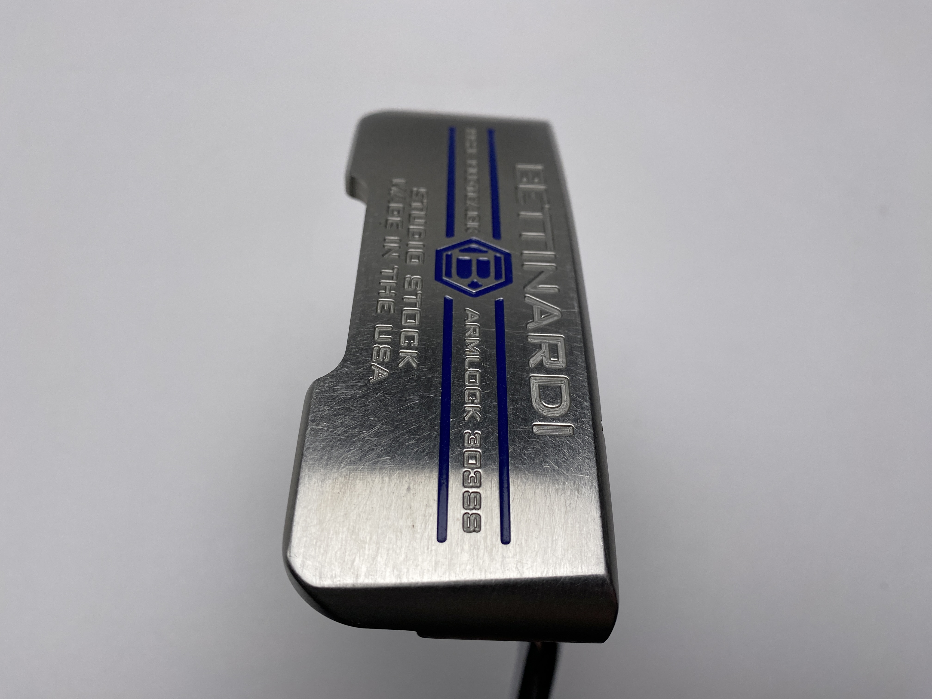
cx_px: 466
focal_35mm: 25
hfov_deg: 69.4
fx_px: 673
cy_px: 350
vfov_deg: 54.9
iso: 32
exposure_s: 1/568
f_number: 1.8
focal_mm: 4.25
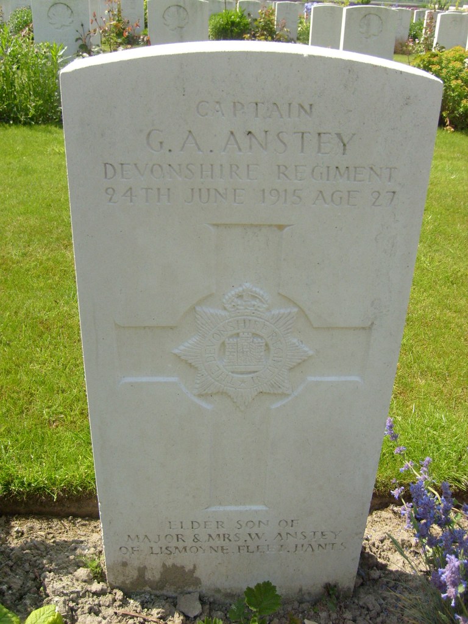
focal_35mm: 35
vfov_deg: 52.6
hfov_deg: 40.7
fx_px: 631
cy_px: 312
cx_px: 234
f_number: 7.1
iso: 80
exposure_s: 1/180
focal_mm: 5.8
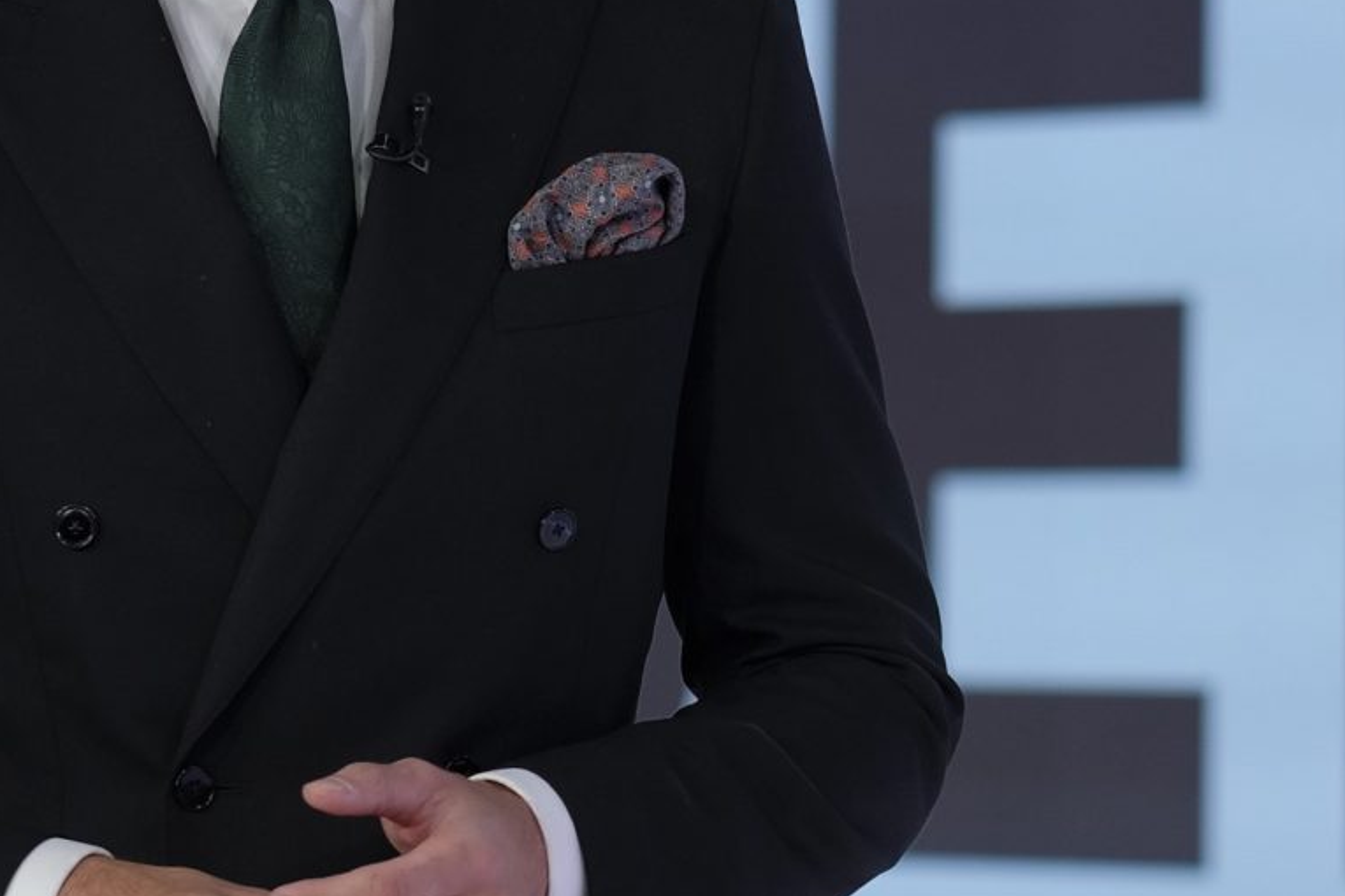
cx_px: 749
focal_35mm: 281
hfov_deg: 7.3
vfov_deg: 4.9
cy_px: 382
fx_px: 10498
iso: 250
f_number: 2.2
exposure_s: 1/200
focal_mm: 56
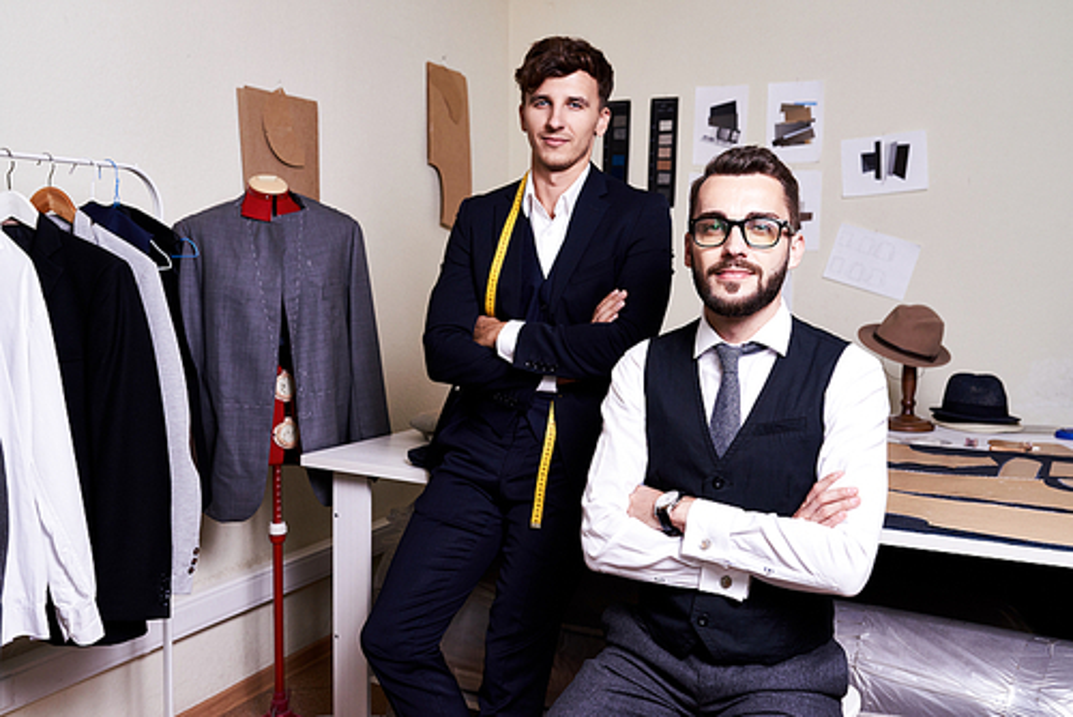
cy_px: 358
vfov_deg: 37.9
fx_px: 1044
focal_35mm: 35
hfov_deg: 54.4
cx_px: 536
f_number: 5.6
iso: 400
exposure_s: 1/80
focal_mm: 35
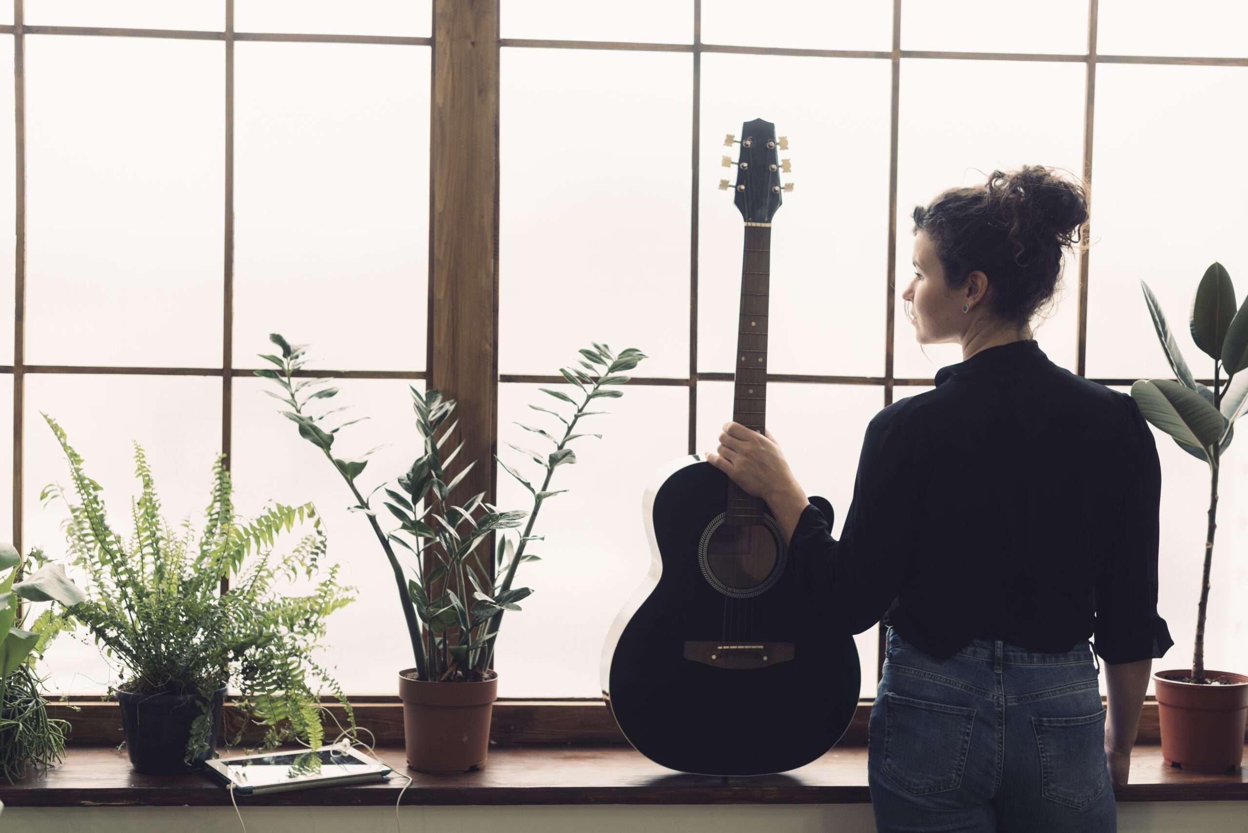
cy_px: 416
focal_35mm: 50
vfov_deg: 27.0
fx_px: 1734
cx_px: 624
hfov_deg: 39.6
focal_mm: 50
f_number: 2.8
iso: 400
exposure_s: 1/100
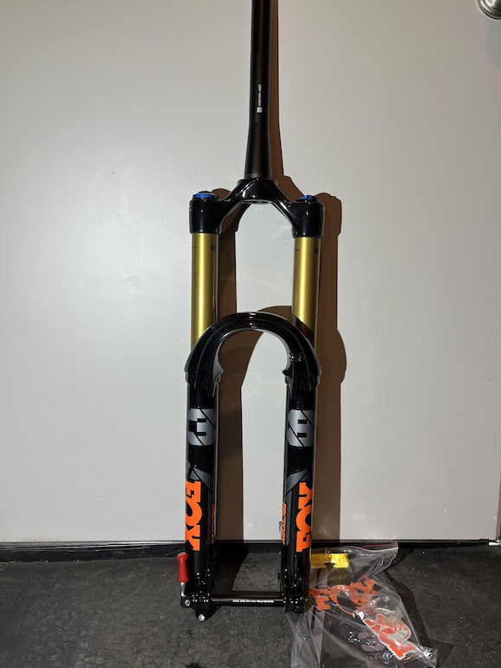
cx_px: 259
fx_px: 521
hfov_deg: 51.4
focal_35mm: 27
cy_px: 328
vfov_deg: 65.3
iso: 80
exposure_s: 1/120
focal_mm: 5.1
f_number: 1.6
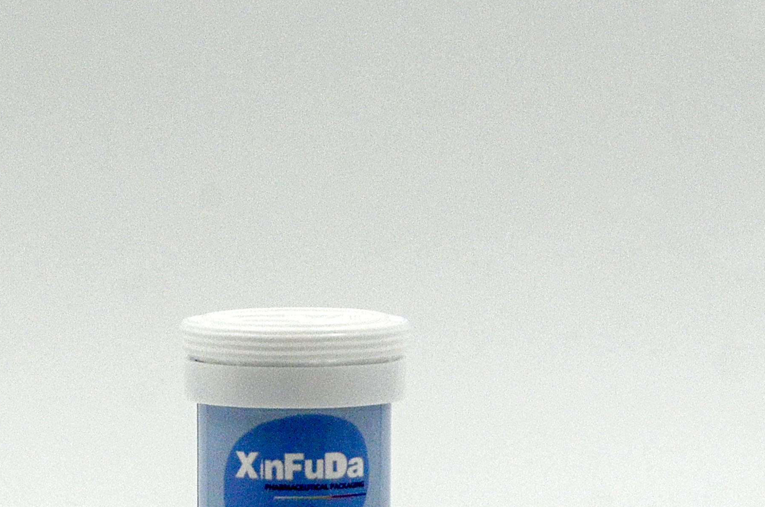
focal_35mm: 164
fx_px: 3478
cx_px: 313
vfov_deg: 8.2
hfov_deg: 12.5
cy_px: 607
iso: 800
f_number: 18
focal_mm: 40
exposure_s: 1/250
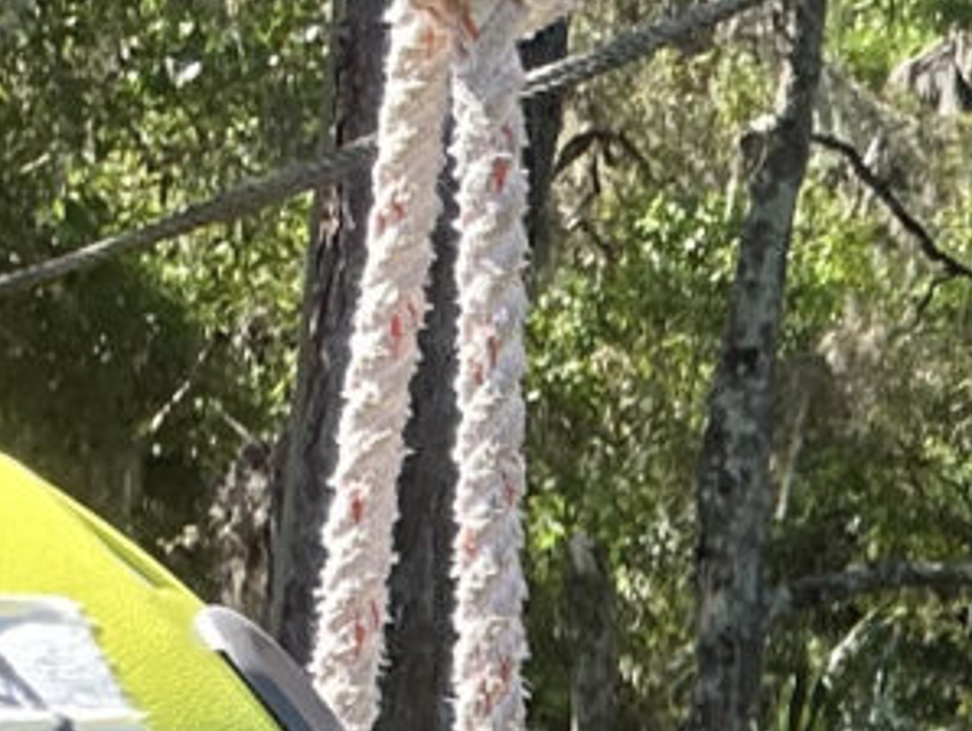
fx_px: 4159
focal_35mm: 148
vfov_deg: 9.7
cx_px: 1921
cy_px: 1149
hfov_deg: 11.9
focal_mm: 2.69
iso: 25
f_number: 1.9
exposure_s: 1/276
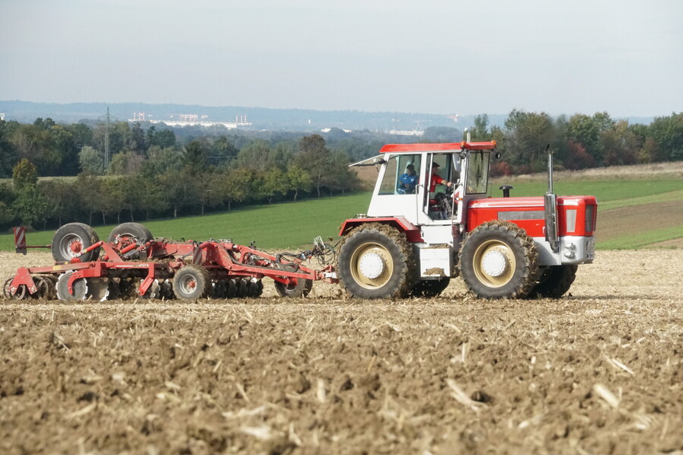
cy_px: 228
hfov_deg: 7.2
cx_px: 342
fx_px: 5454
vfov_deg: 4.8
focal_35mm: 288
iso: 6400
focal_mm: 191
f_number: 14
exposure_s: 1/4000
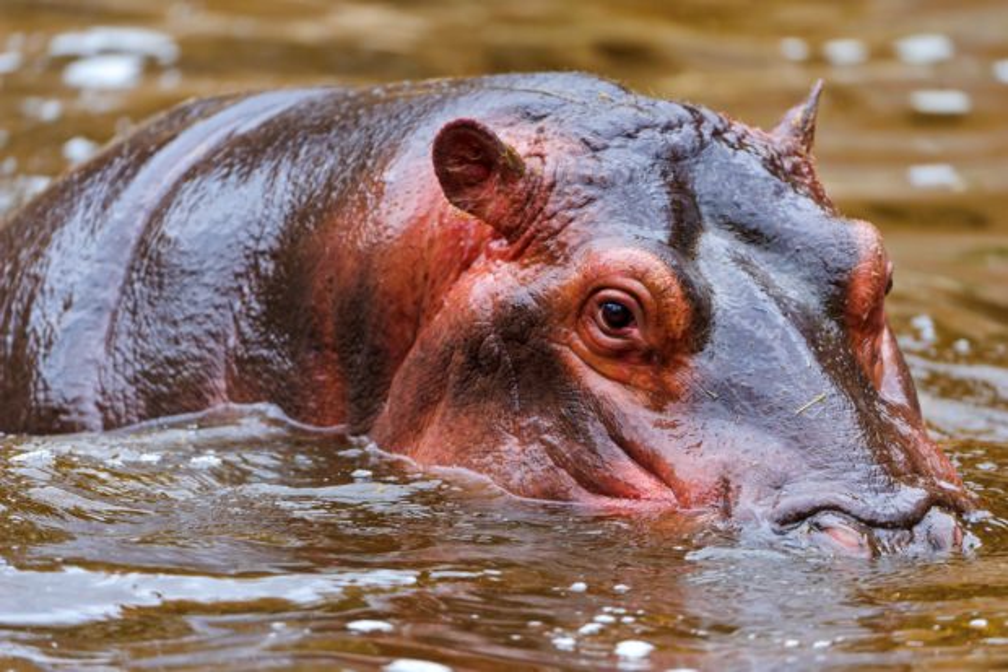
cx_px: 504
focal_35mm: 400
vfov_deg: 3.4
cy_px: 336
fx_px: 11196
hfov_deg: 5.2
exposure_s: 1/500
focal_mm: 400
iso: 1000
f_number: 4
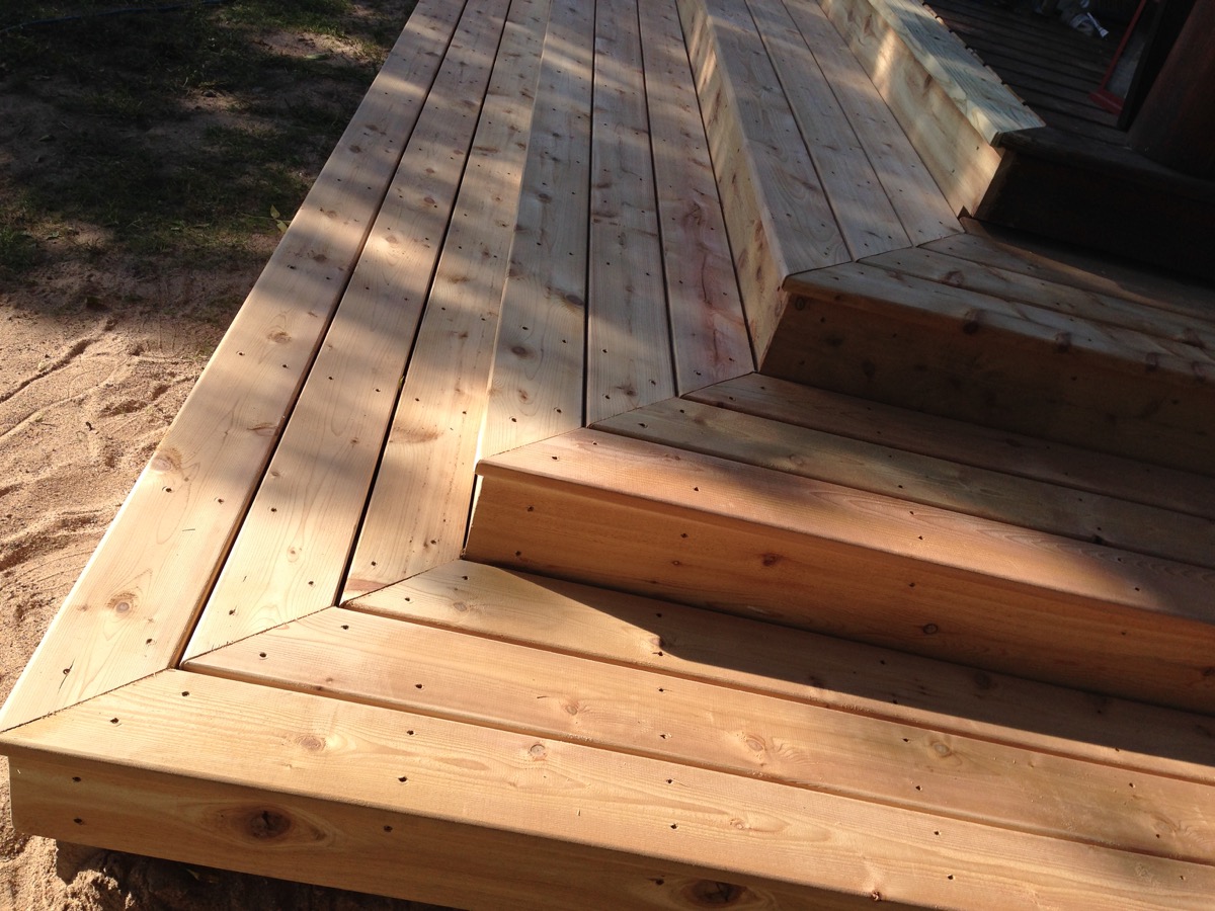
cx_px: 608
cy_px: 456
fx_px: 1158
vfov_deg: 42.9
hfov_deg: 55.4
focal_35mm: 33
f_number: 2.4
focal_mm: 4.12
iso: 50
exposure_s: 1/861
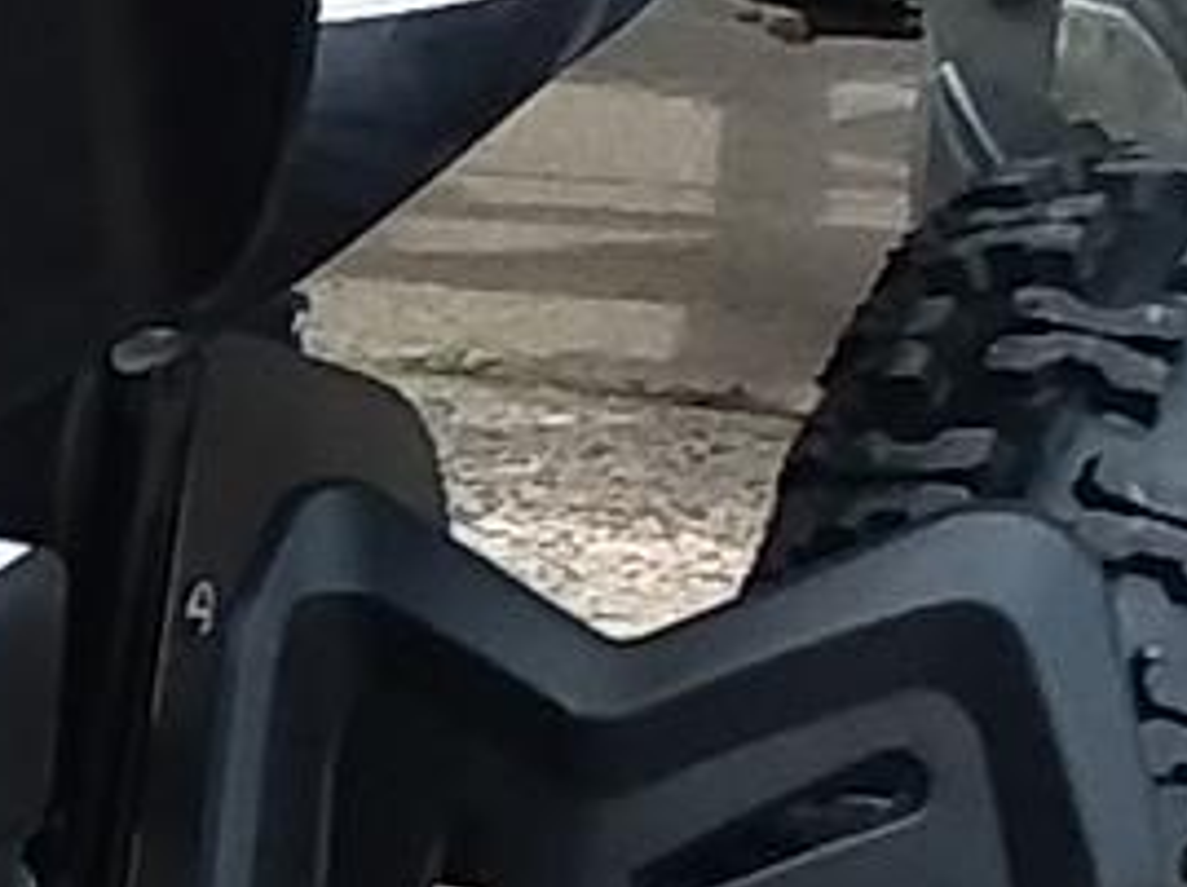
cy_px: 1178
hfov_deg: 8.5
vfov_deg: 6.8
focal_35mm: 216
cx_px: -1509
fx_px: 7397
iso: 40
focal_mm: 2.47
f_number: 1.9
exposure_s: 1/353
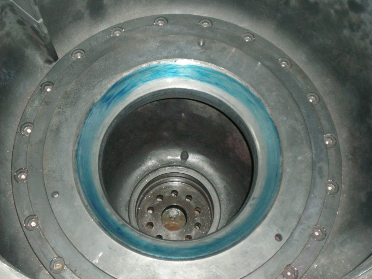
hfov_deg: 34.3
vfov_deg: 26.1
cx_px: 186
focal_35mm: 56
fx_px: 602
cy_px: 140
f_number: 3.9
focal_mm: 9.3
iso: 404
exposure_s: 1/60
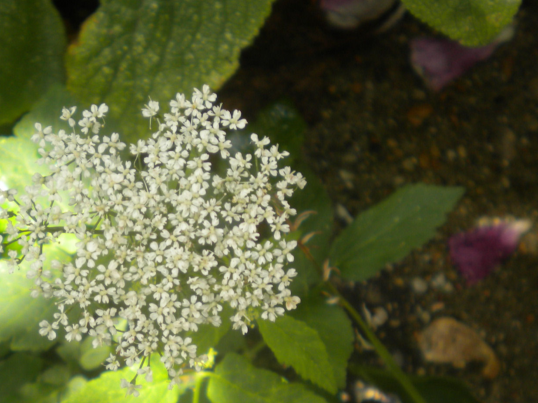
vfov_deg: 25.0
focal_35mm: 58
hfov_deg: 32.8
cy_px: 301
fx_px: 901
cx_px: 164
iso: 80
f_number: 3.1
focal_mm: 6.3
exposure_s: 1/166
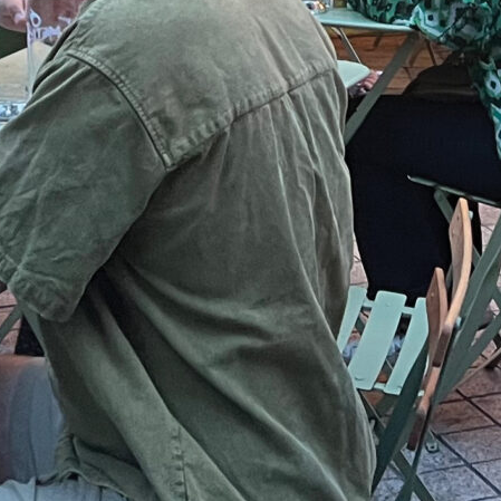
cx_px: 322
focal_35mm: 131
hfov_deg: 13.3
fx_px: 2145
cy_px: -523
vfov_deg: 11.8
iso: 200
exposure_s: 1/50
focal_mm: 5.7
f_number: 1.5
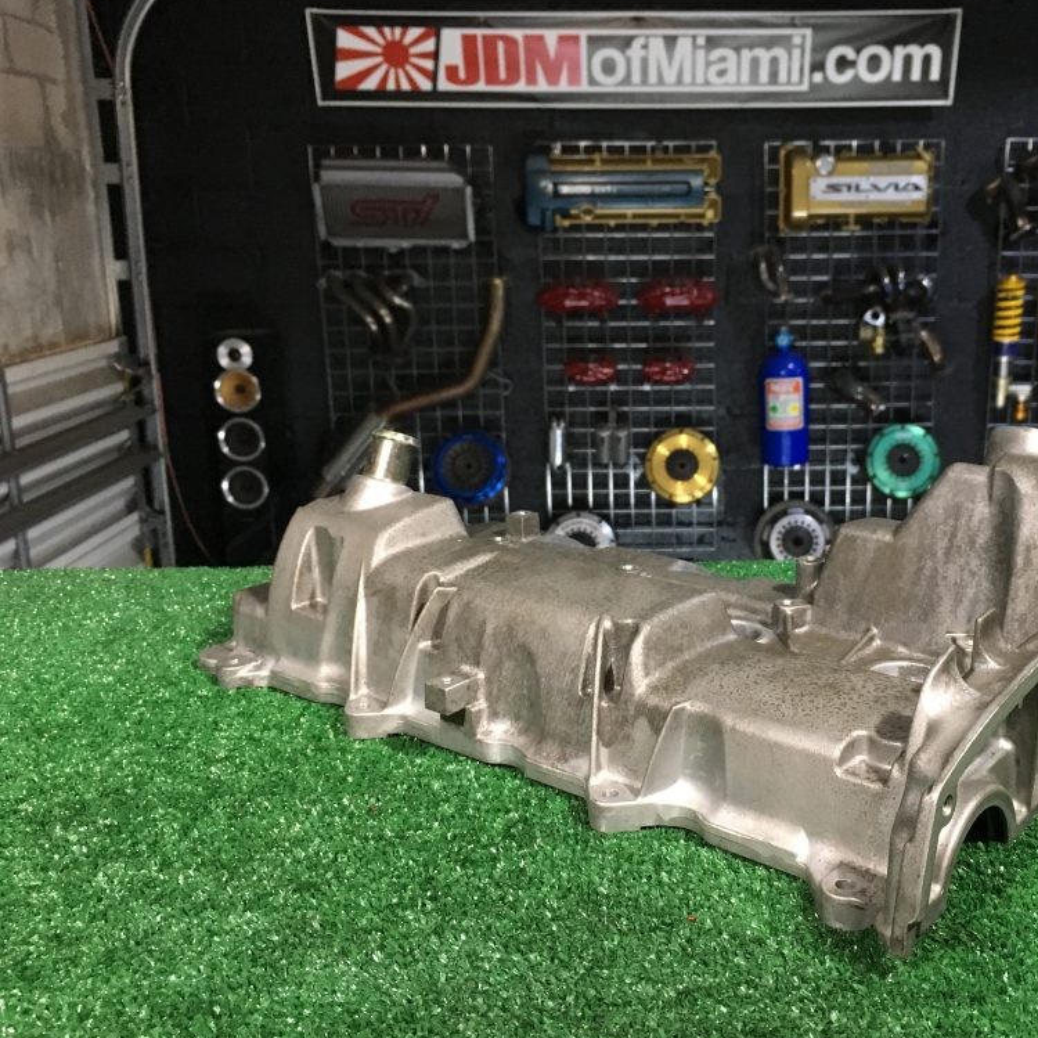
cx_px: 686
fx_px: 1187
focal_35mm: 35
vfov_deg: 47.2
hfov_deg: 46.5
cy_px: 522
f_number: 2.2
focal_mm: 4.15
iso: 160
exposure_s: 1/30
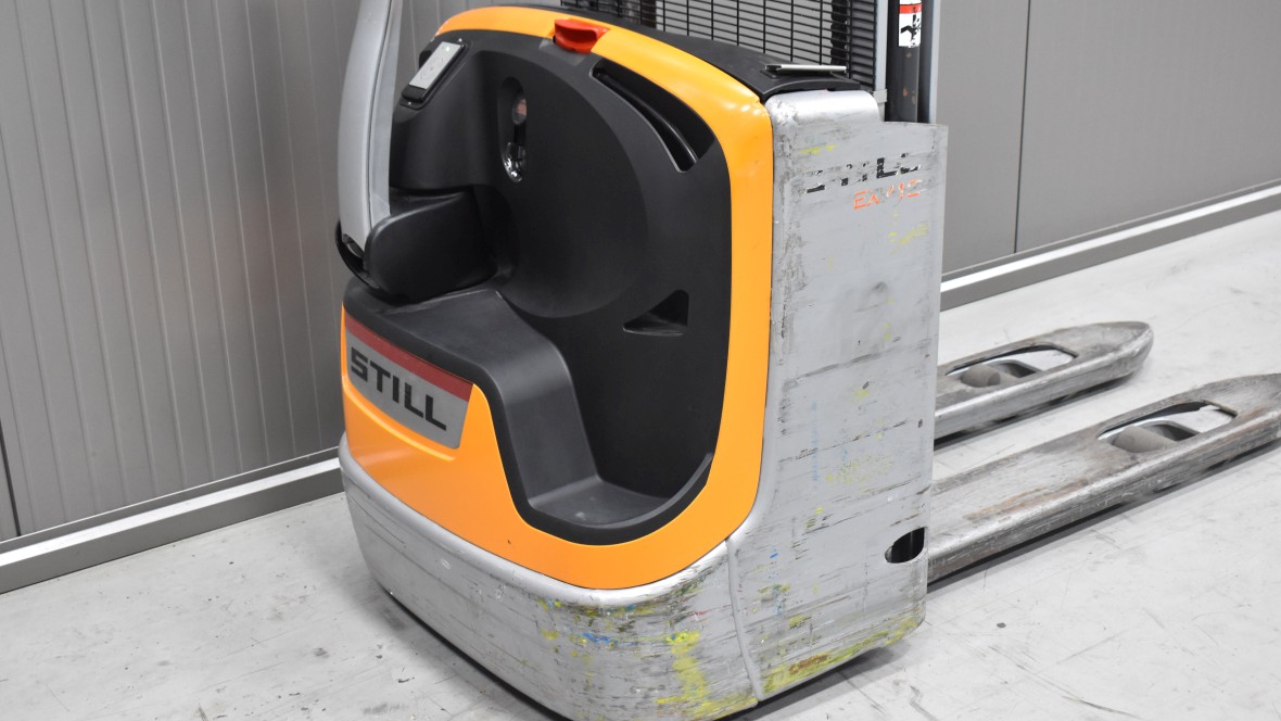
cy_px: 360
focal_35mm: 50
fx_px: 1683
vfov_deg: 24.2
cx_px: 634
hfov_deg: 41.7
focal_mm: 31
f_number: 5
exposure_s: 1/40
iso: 1600
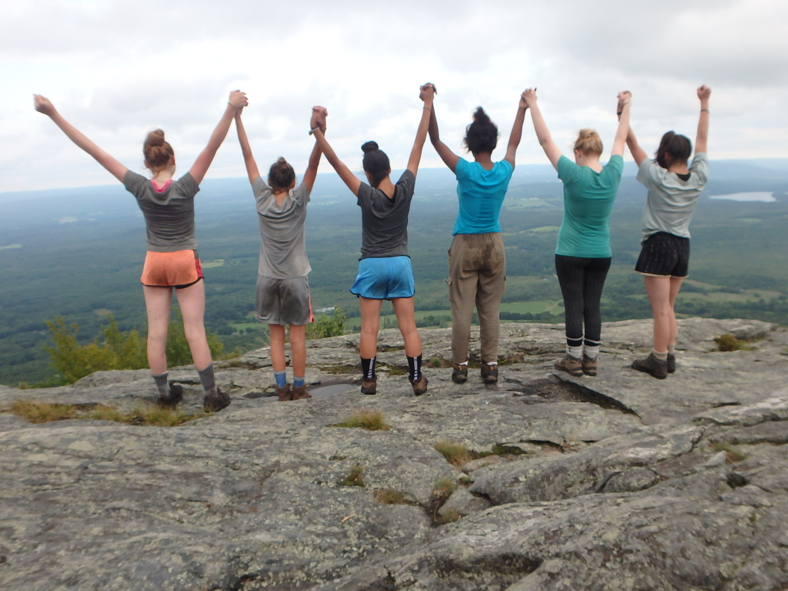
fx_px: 478
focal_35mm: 21
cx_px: 394
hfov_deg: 79.0
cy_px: 296
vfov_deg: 63.4
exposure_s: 1/160
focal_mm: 3.7
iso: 125
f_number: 3.5
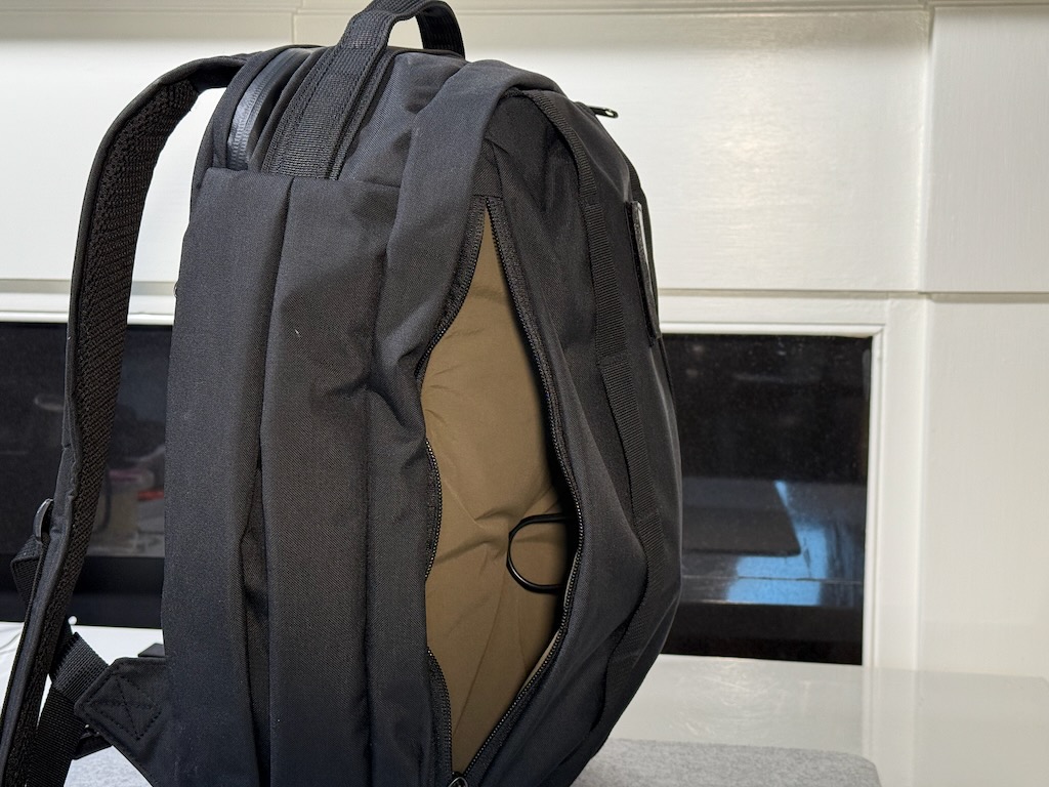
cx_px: 524
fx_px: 1455
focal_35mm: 48
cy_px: 394
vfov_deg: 30.3
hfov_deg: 39.7
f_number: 1.78
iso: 100
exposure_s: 1/60
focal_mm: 6.76
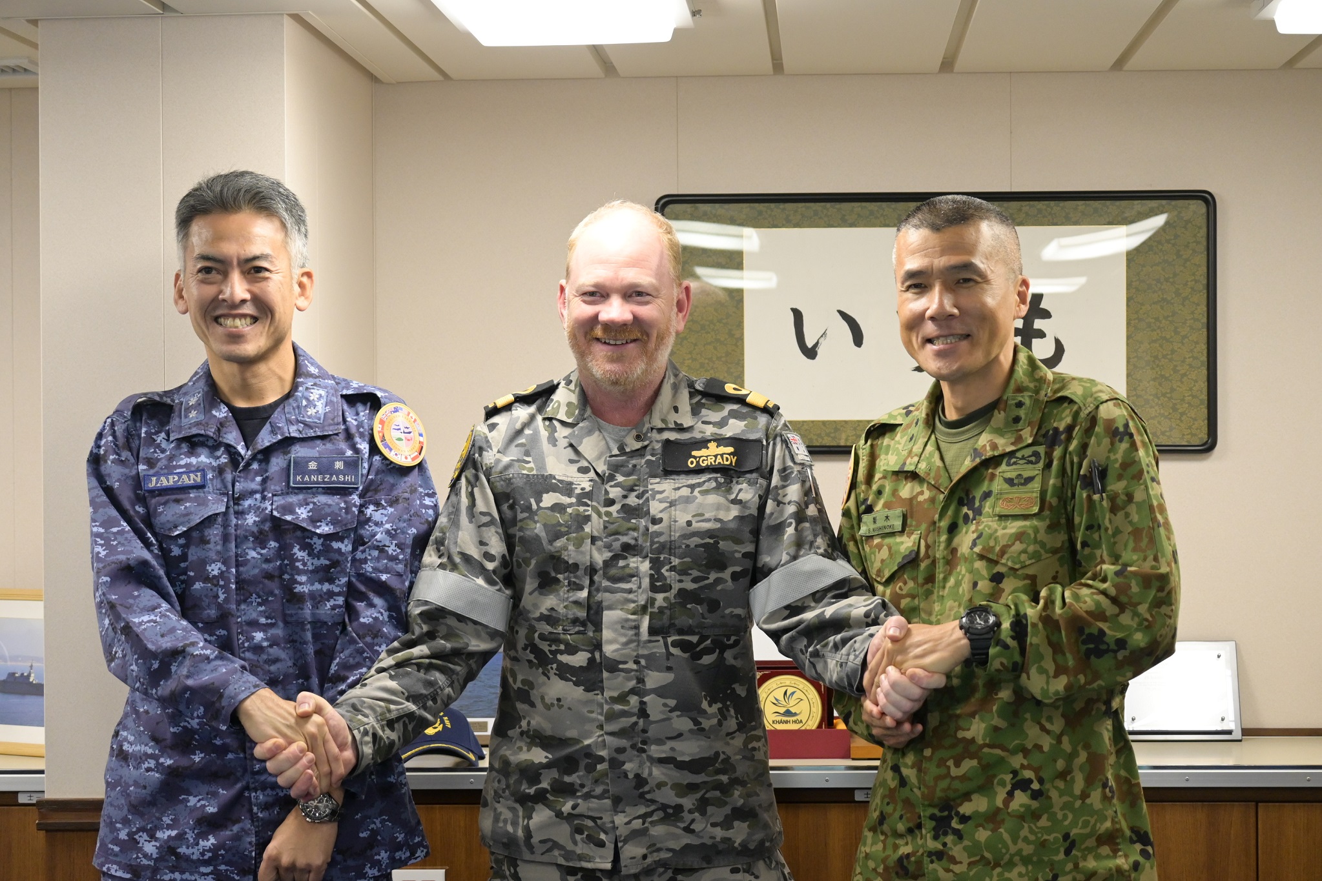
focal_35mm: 75
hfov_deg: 27.0
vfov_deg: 18.2
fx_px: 2754
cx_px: 661
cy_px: 440
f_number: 4.5
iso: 1800
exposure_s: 1/60
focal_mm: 50
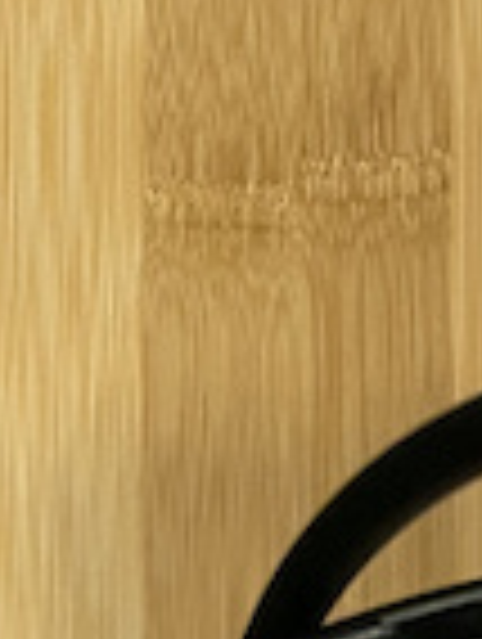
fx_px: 2702
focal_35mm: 146
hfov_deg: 8.9
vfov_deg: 10.5
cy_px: 1791
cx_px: 1261
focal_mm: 4.2
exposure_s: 1/60
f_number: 1.6
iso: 200
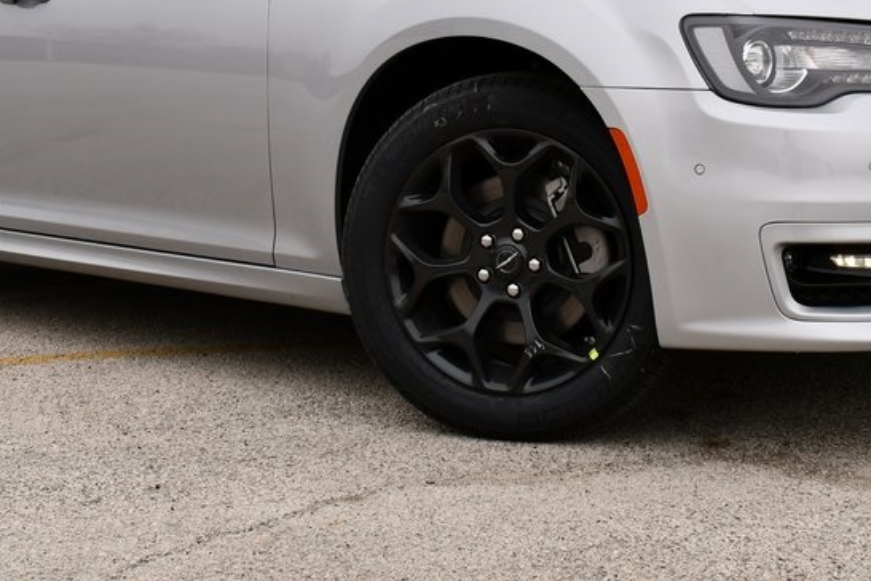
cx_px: 458
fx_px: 1814
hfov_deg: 27.0
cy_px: 105
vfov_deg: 18.0
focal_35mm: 75
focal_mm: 27
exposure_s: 1/250
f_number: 5.6
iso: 220
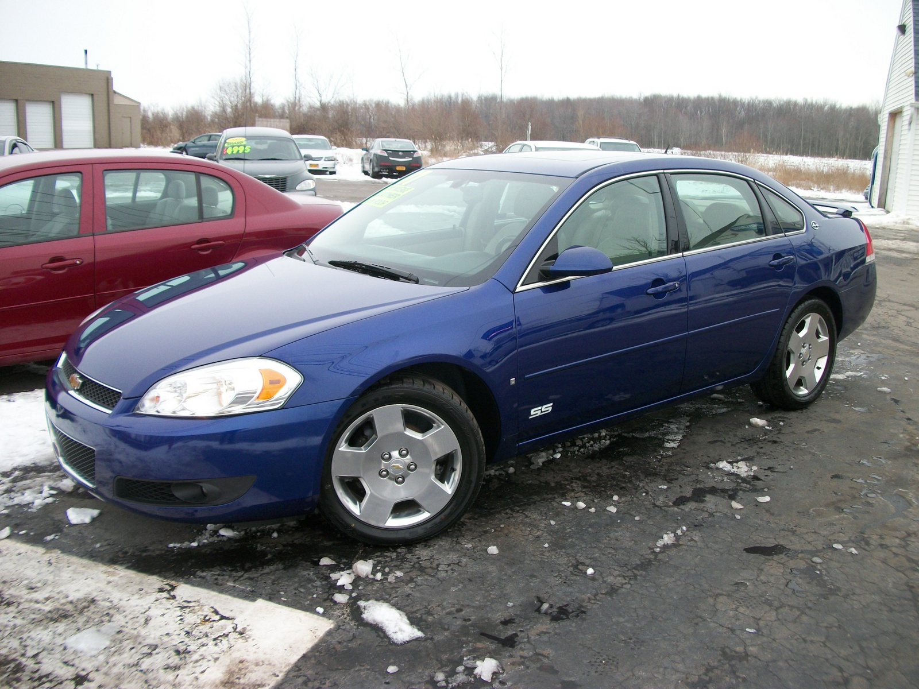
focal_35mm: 32
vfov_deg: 44.2
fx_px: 850
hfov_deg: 56.8
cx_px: 460
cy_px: 344
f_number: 2.9
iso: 80
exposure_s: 1/160
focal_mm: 5.7
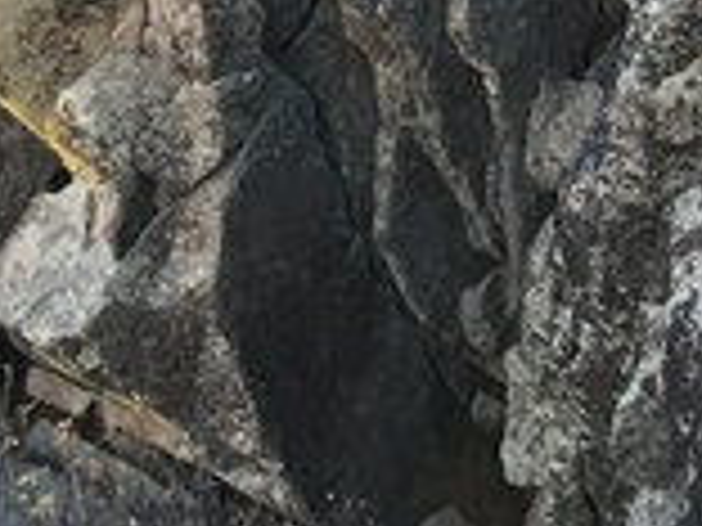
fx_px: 3022
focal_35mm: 149
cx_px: 522
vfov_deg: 9.1
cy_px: -674
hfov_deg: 13.2
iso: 64
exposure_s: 1/30
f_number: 2.2
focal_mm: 4.15
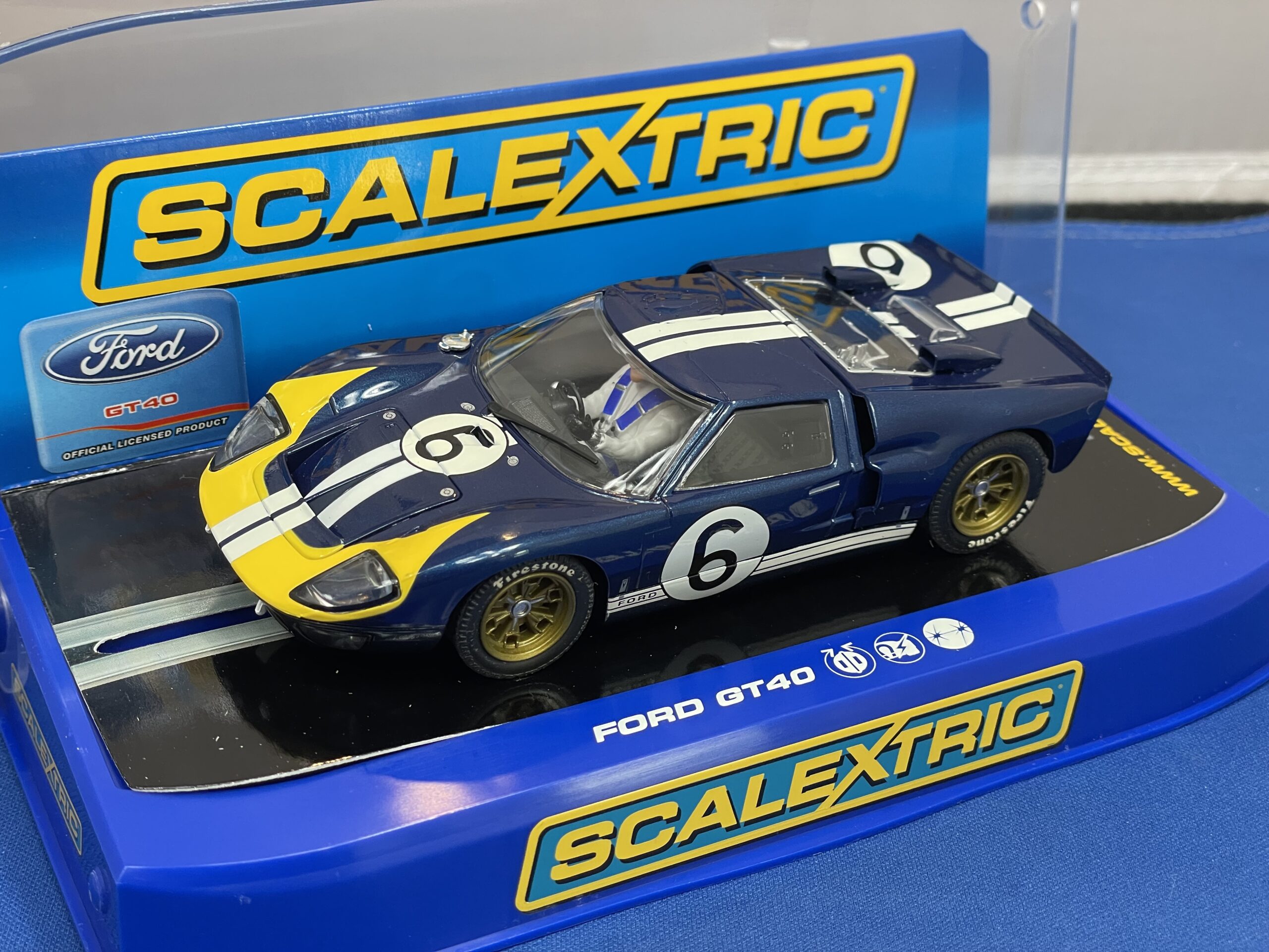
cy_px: 476
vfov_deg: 28.0
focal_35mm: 52
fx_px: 1906
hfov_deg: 36.8
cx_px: 634
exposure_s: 1/60
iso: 160
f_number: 2
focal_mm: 6
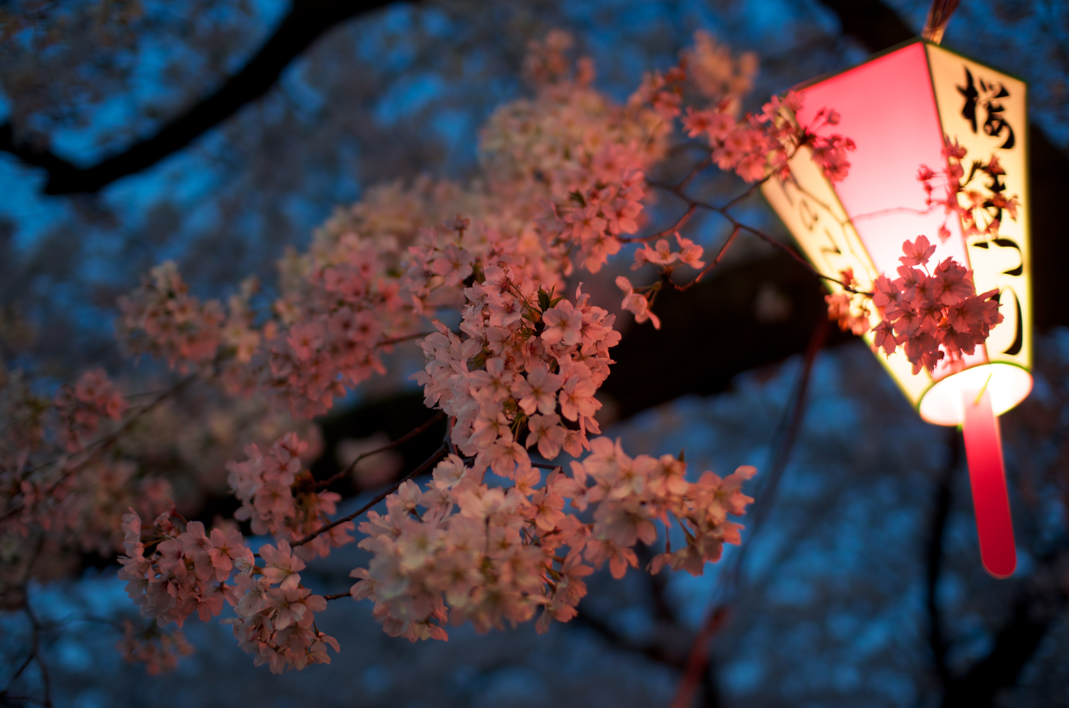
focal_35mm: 45
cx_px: 534
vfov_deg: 29.7
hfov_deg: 43.7
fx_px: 1333
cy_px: 354
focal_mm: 30
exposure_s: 1/50
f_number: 1.4
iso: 200
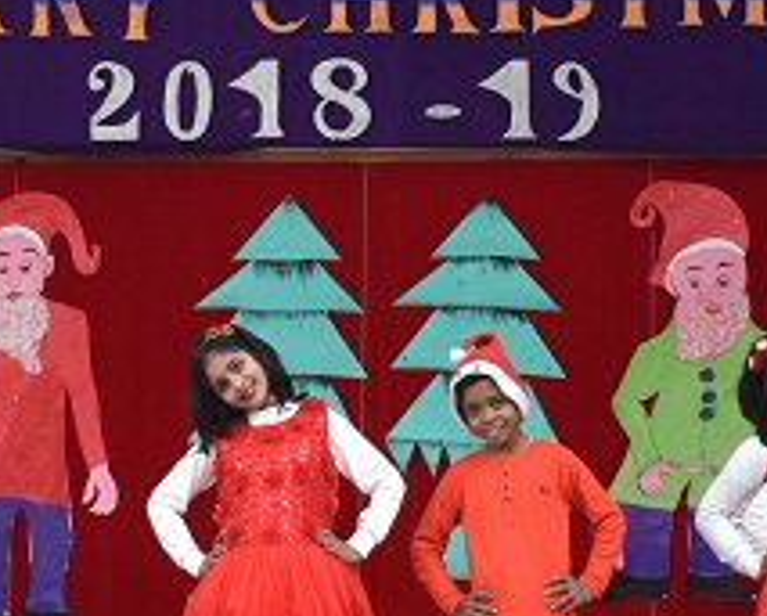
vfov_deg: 11.6
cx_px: 313
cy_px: 245
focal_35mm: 133
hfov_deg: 14.5
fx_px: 3023
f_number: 4.2
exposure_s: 1/1000
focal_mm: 28
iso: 800
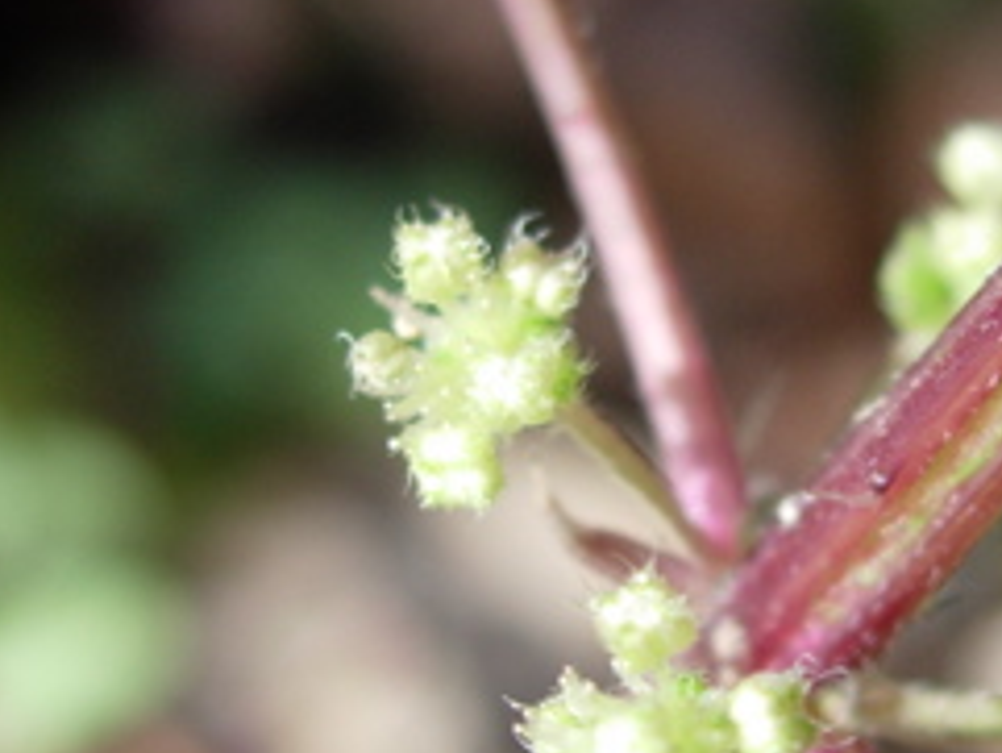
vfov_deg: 13.6
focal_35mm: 109
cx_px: 744
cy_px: 391
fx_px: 3157
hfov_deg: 17.9
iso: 64
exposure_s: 1/157
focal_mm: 8.5
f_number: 2.9
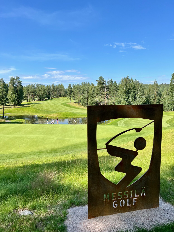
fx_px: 174
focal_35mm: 26
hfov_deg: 53.1
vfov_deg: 67.3
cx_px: 87
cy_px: 116
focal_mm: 5.7
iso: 50
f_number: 1.5
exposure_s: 1/3165
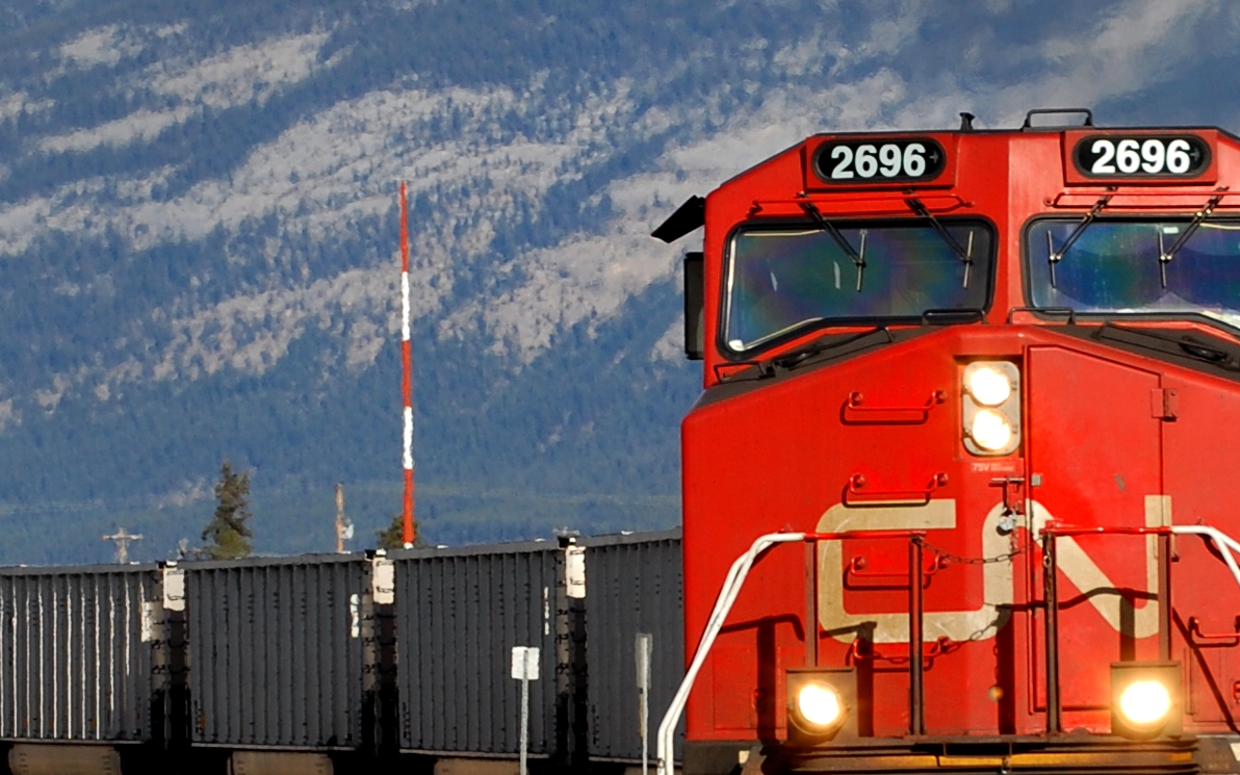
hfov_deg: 6.0
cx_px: 950
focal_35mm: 347
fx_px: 11727
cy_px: 429
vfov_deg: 3.8
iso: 200
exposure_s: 1/320
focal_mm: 90
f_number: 13
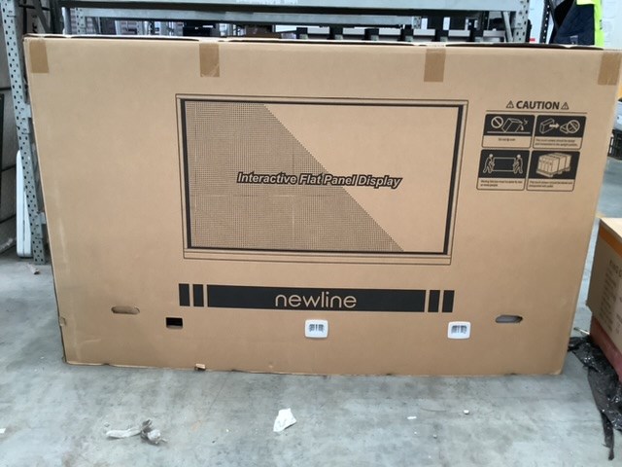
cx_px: 311
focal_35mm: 31
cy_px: 234
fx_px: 557
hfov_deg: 58.4
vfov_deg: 45.4
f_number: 2.4
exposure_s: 1/50
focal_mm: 3.3
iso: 200
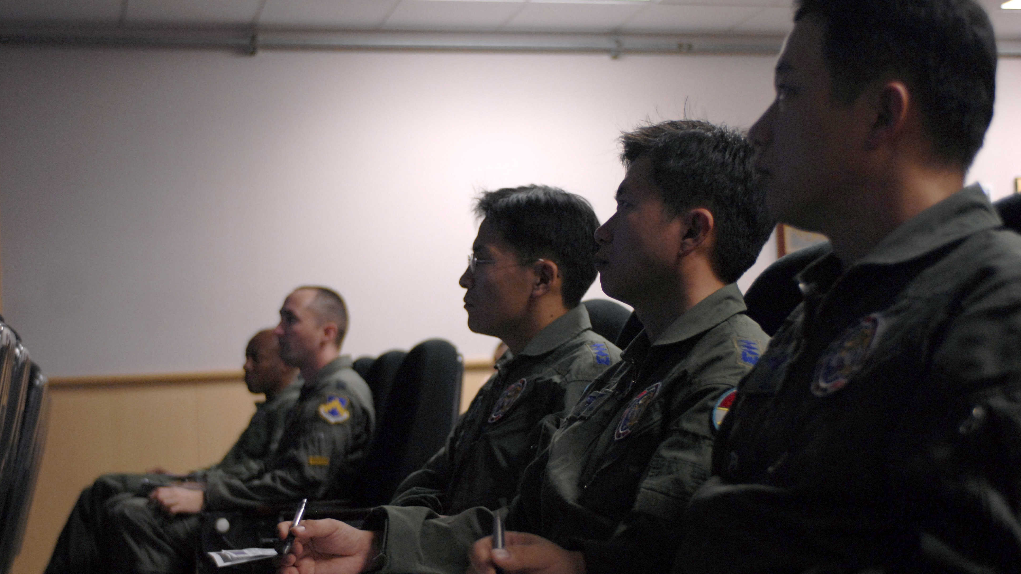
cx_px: 509
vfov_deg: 20.0
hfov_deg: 34.9
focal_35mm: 60
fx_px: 1624
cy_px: 332
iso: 400
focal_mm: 38
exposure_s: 1/30
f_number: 2.8
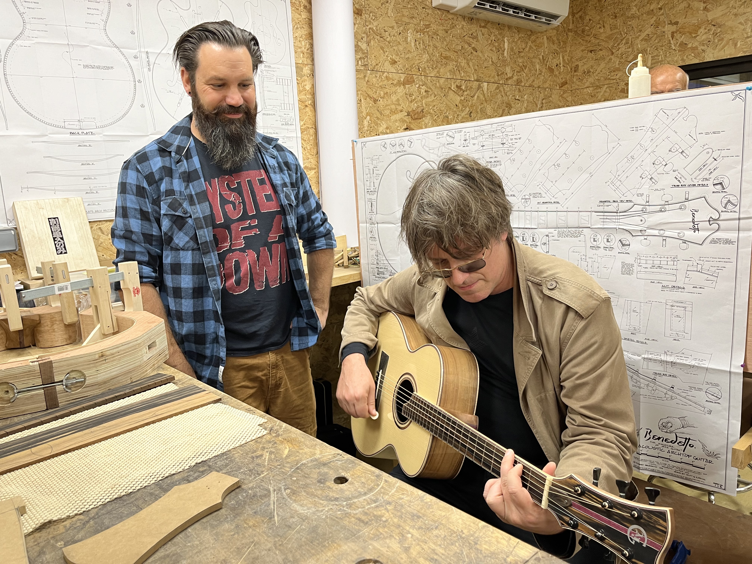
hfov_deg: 67.3
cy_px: 282
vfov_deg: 53.1
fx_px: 565
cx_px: 376
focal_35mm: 26
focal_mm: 5.1
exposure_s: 1/50
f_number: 1.6
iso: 64
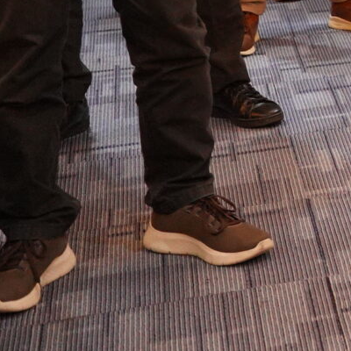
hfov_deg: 8.8
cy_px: -342
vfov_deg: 10.0
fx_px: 1870
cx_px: 1052
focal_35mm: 163
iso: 4000
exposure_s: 1/200
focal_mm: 30
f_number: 2.8
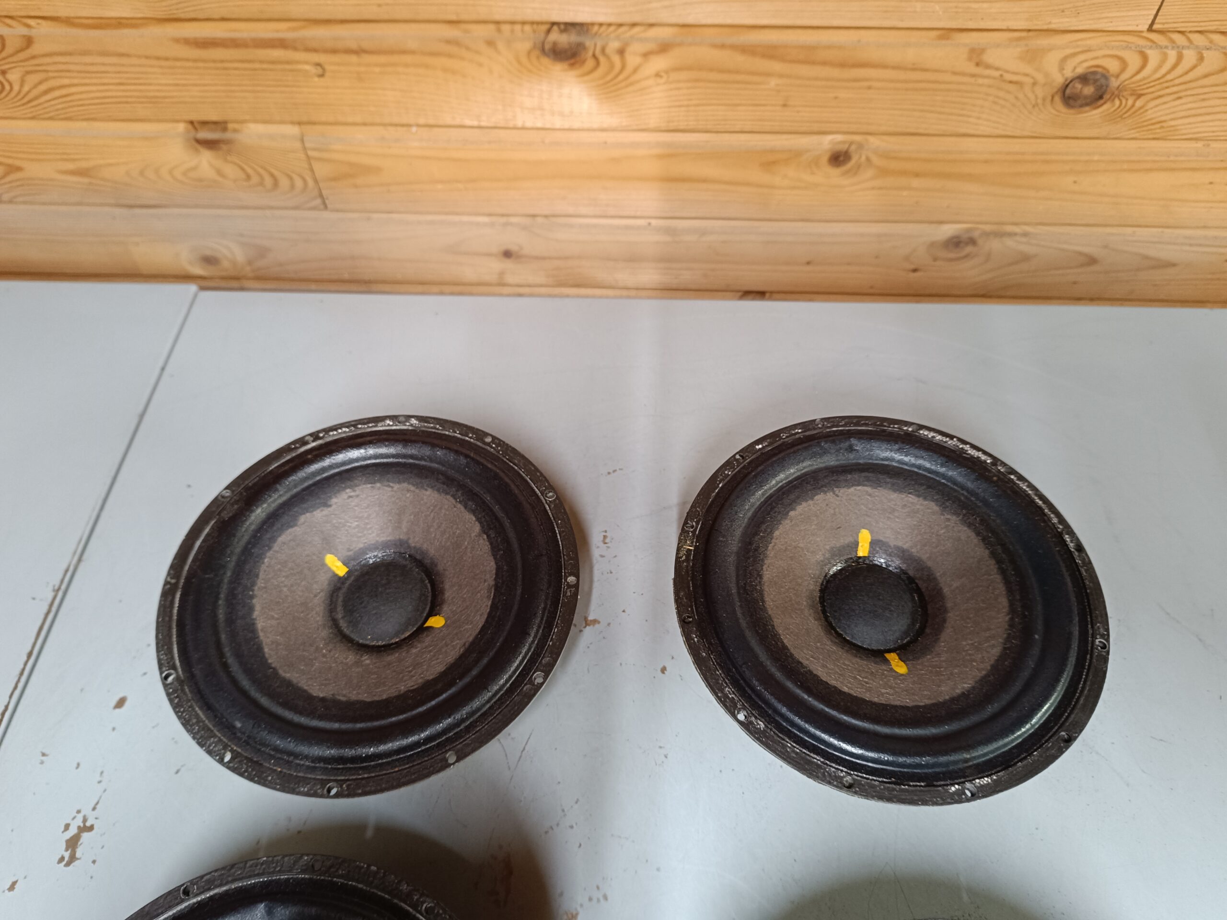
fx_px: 851
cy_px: 460
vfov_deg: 56.8
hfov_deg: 71.6
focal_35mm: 24
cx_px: 614
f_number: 1.88
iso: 923
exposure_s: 1/25
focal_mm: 5.59
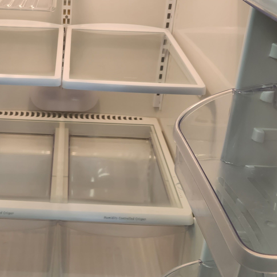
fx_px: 444
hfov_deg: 33.6
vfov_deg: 34.5
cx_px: 55
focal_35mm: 49
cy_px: 107
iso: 100
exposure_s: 1/120
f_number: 1.8
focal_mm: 5.4
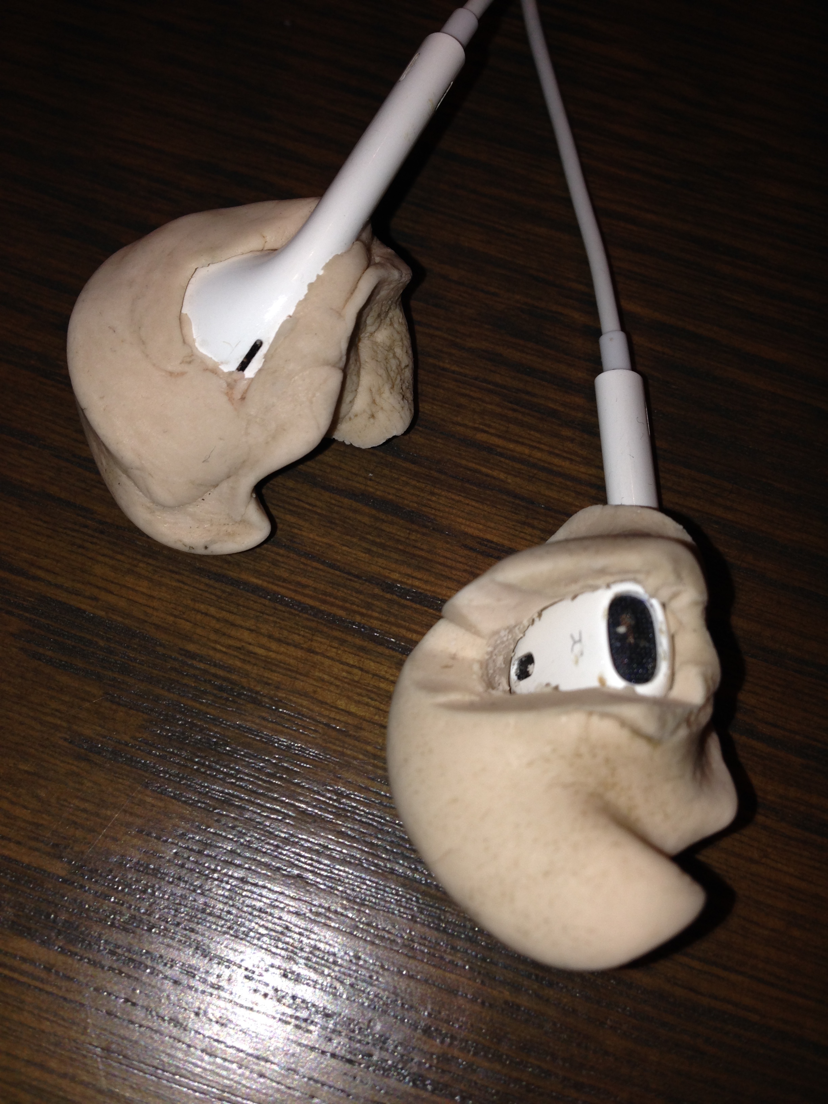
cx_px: 414
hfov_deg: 42.9
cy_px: 552
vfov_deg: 55.4
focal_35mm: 33
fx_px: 1052
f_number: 2.4
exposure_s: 1/539
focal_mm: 4.12
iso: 50
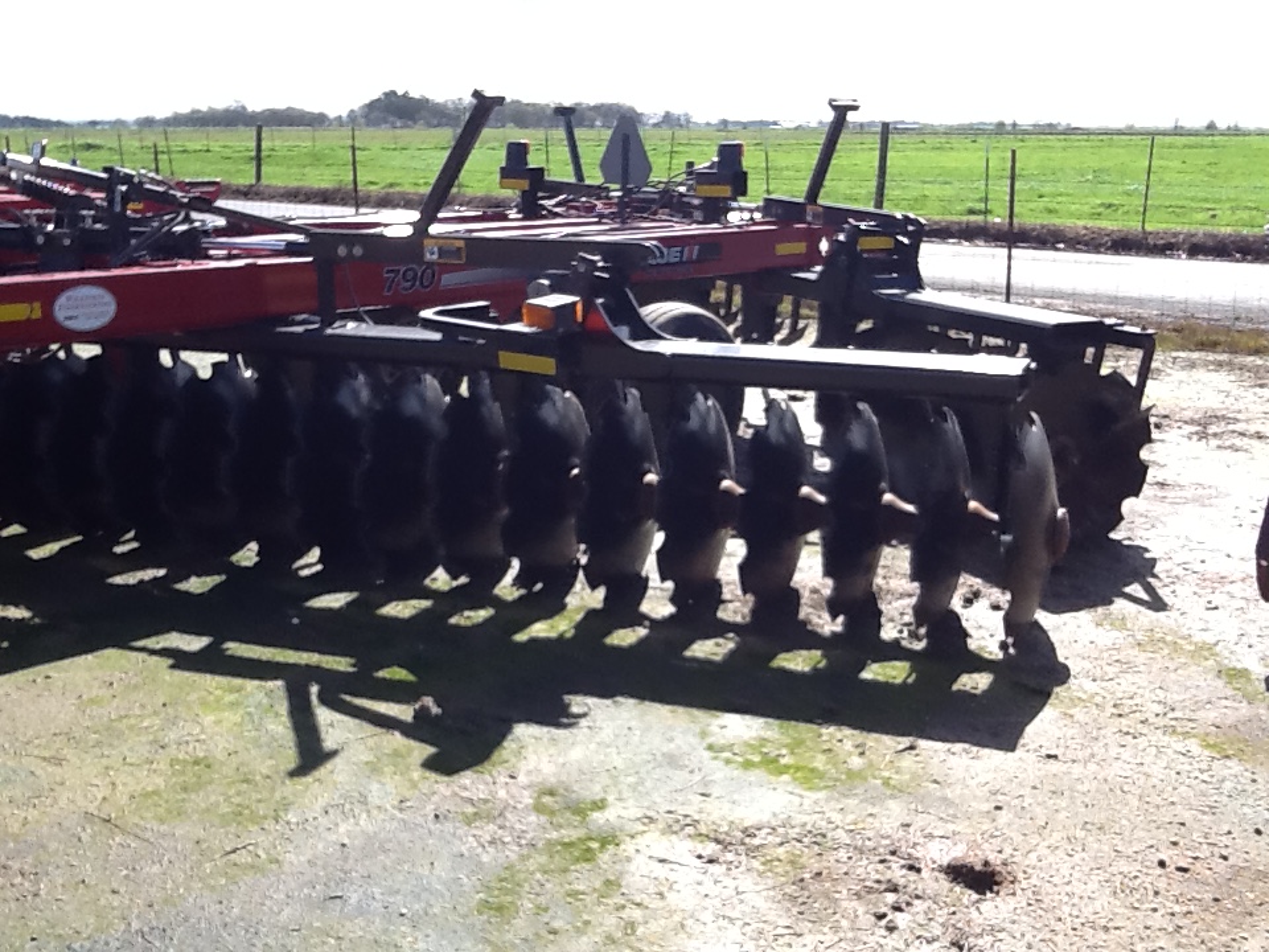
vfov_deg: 32.9
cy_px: 476
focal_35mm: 44
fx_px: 1613
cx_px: 634
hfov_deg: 42.9
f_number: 2.4
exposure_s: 1/723
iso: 40
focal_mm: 2.03
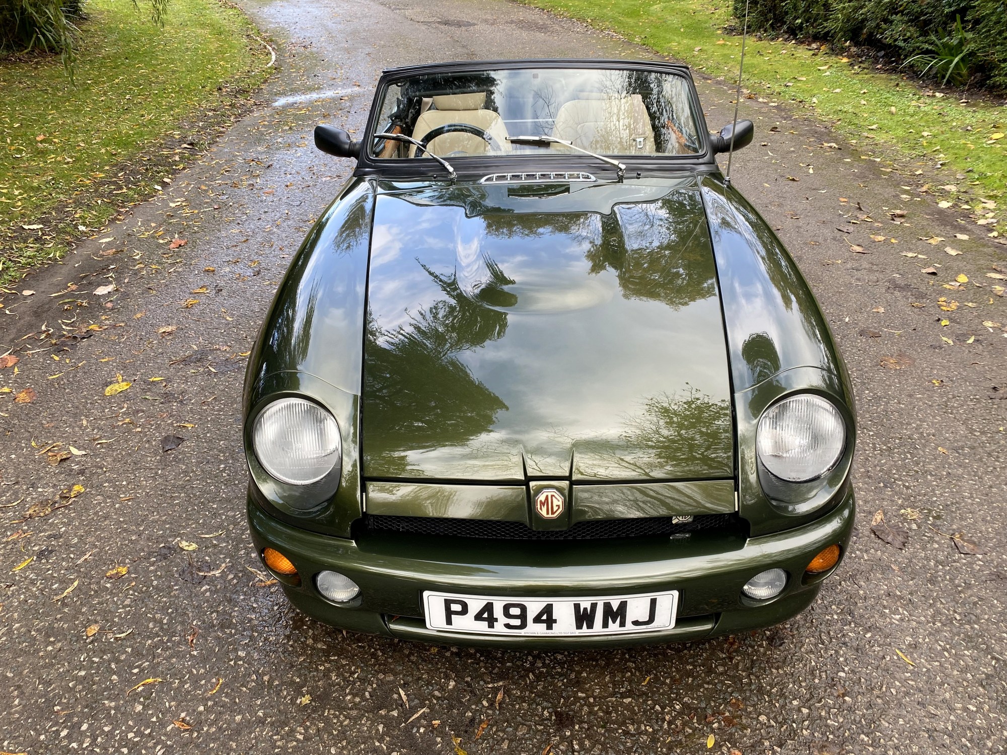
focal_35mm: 26
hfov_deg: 67.3
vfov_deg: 53.1
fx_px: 756
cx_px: 504
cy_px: 378
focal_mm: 4.25
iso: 40
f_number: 1.8
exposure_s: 1/122
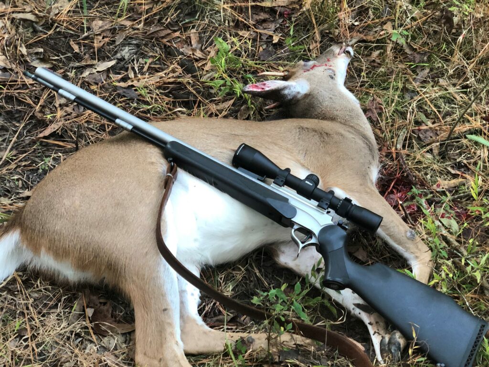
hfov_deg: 36.8
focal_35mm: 52
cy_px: 184
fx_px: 735
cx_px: 244
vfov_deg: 28.0
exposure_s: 1/30
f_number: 2.4
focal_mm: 6
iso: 125
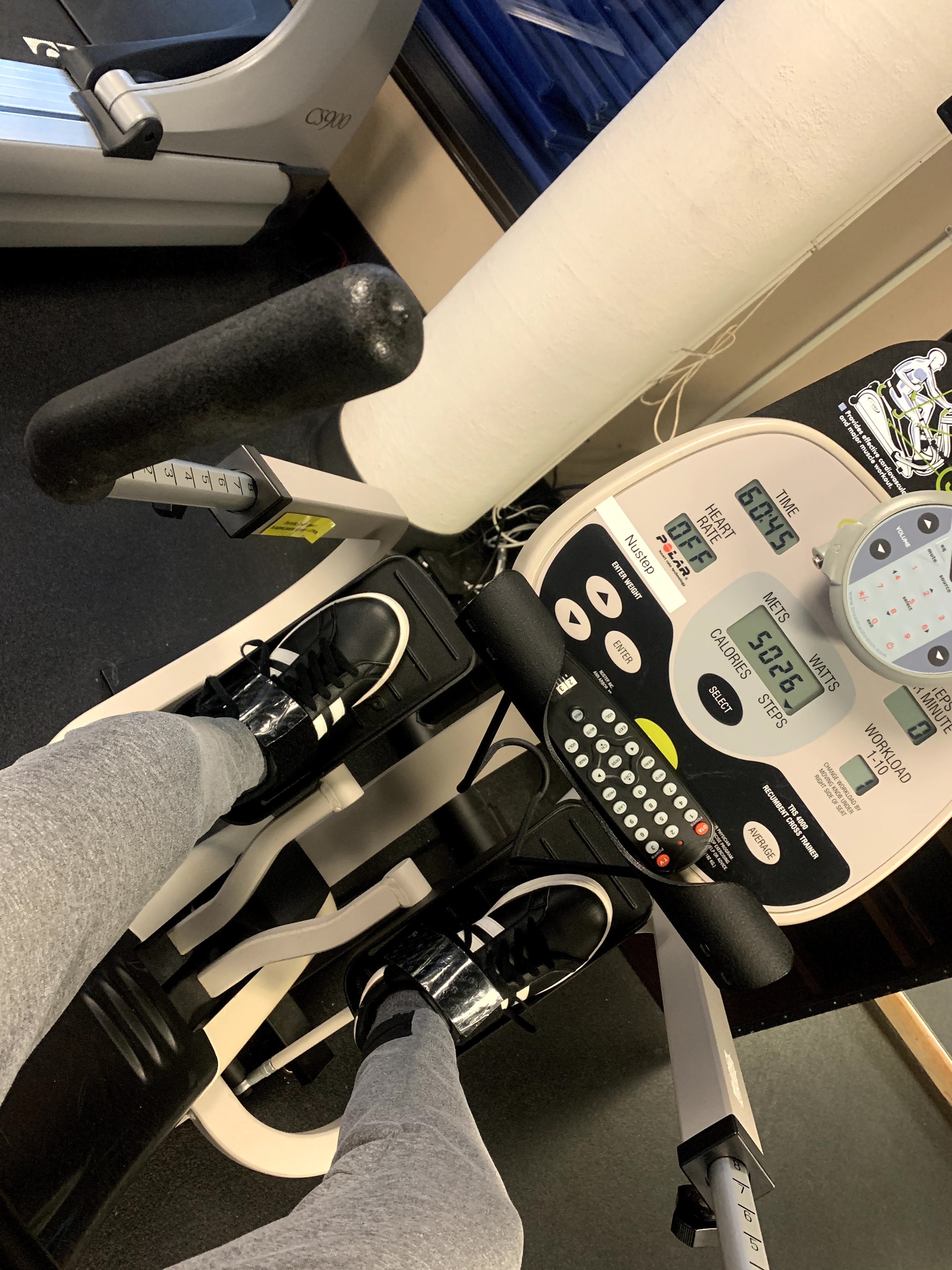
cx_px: 476
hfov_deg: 53.1
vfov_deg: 67.3
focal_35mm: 26
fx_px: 953
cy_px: 635
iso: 400
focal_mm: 4.25
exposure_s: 1/60
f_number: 1.8
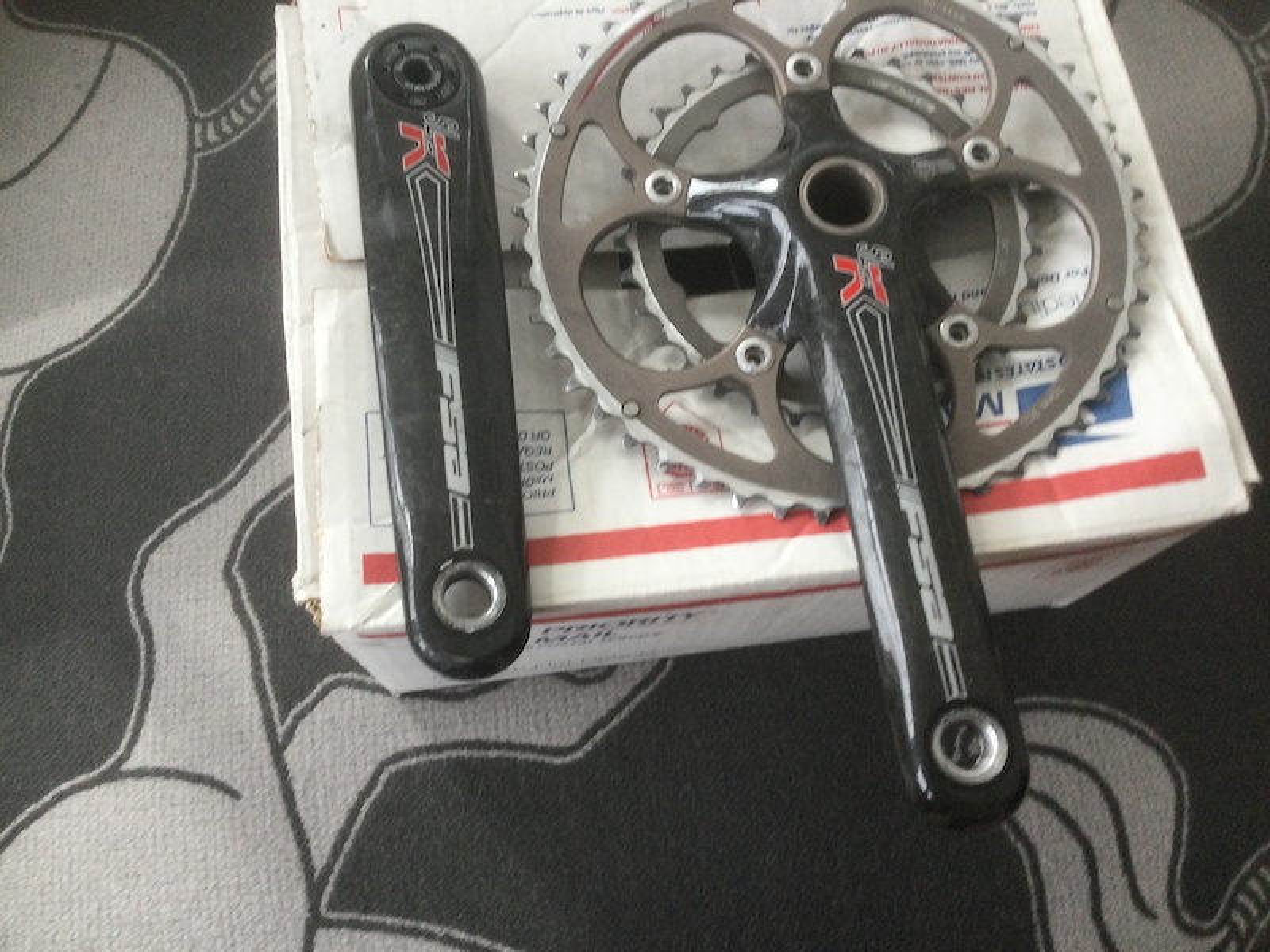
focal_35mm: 31
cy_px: 476
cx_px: 635
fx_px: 1137
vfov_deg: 45.4
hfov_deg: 58.4
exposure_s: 1/30
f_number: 2.4
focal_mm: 3.3
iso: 25
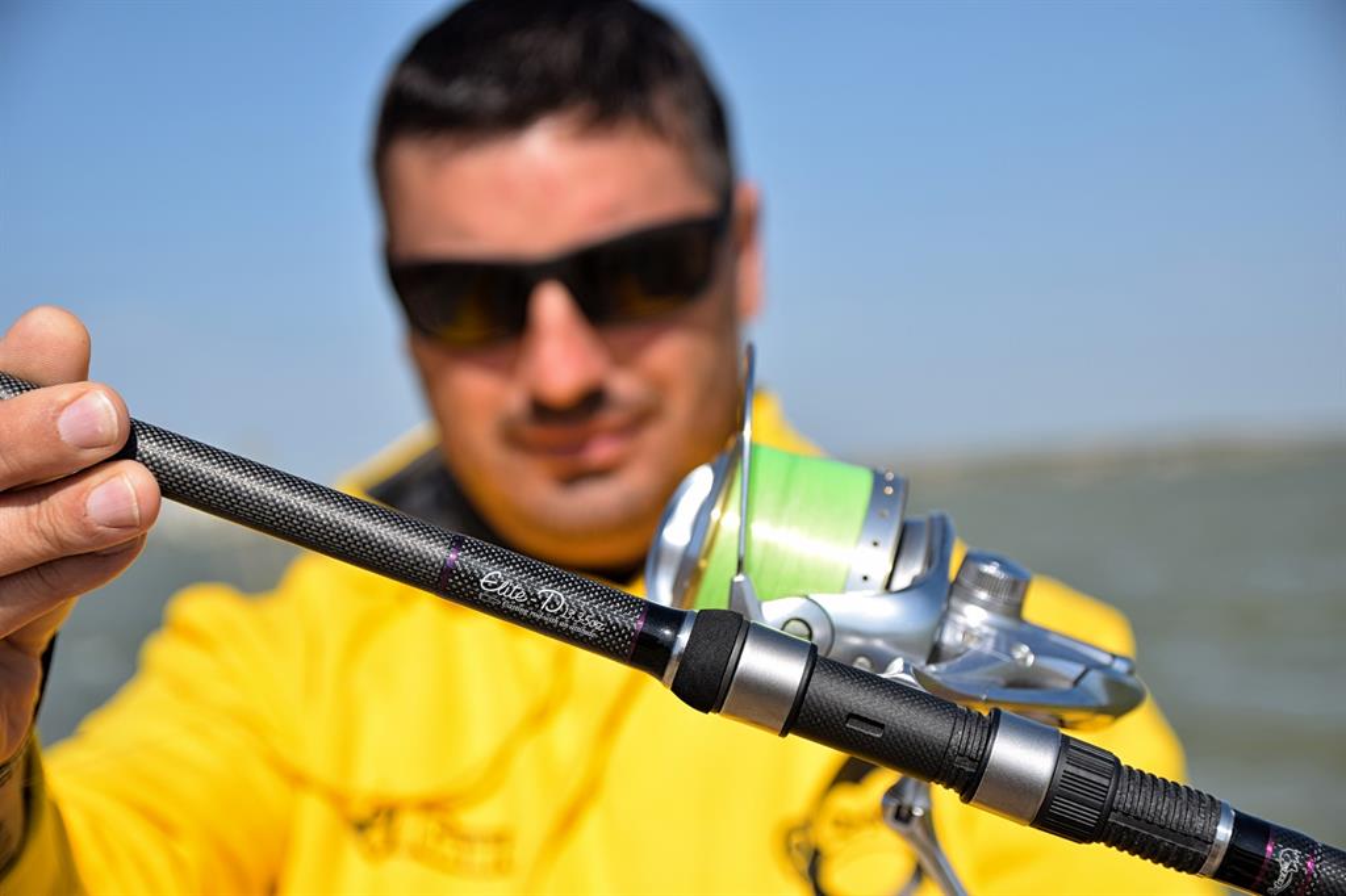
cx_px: 673
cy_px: 448
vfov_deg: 20.6
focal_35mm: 66
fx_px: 2467
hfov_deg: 30.5
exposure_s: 1/1600
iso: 100
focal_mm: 44
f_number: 3.5
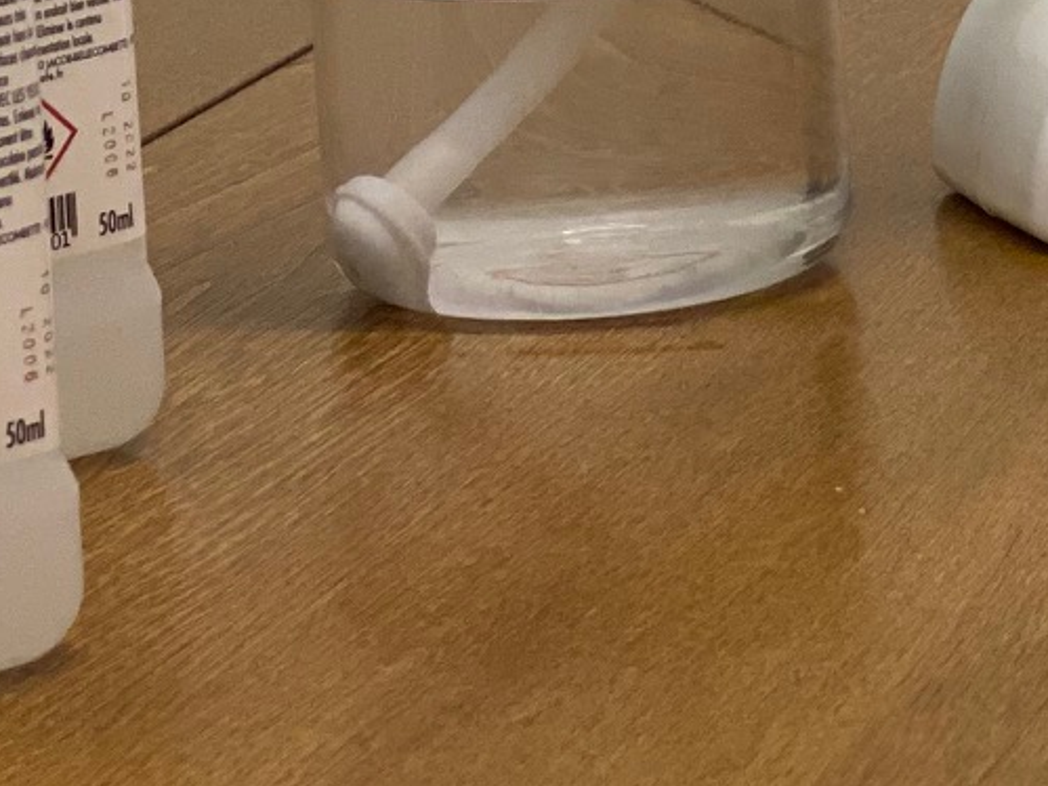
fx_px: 6356
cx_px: 1166
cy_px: -374
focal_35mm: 210
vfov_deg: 7.0
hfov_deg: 9.3
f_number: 2
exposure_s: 1/50
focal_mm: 6
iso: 160
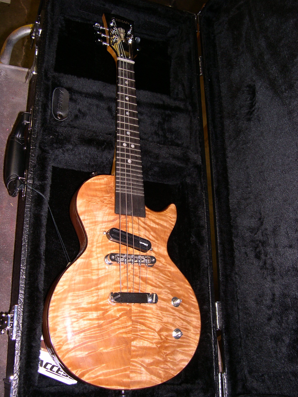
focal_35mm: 38
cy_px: 198
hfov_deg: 37.7
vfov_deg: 49.0
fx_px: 436
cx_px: 149
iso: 100
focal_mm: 8
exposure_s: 1/60
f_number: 2.8
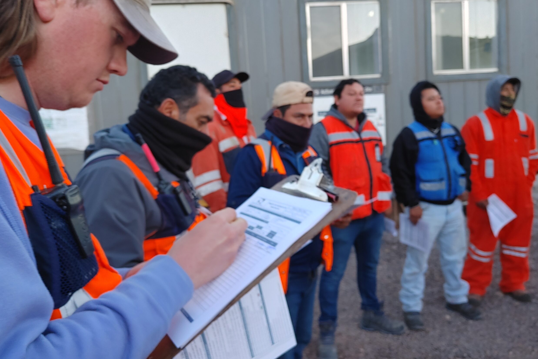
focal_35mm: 28
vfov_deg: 46.3
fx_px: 418
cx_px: 268
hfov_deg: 65.5
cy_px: 164
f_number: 1.8
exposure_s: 1/60
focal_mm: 4.81
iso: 100
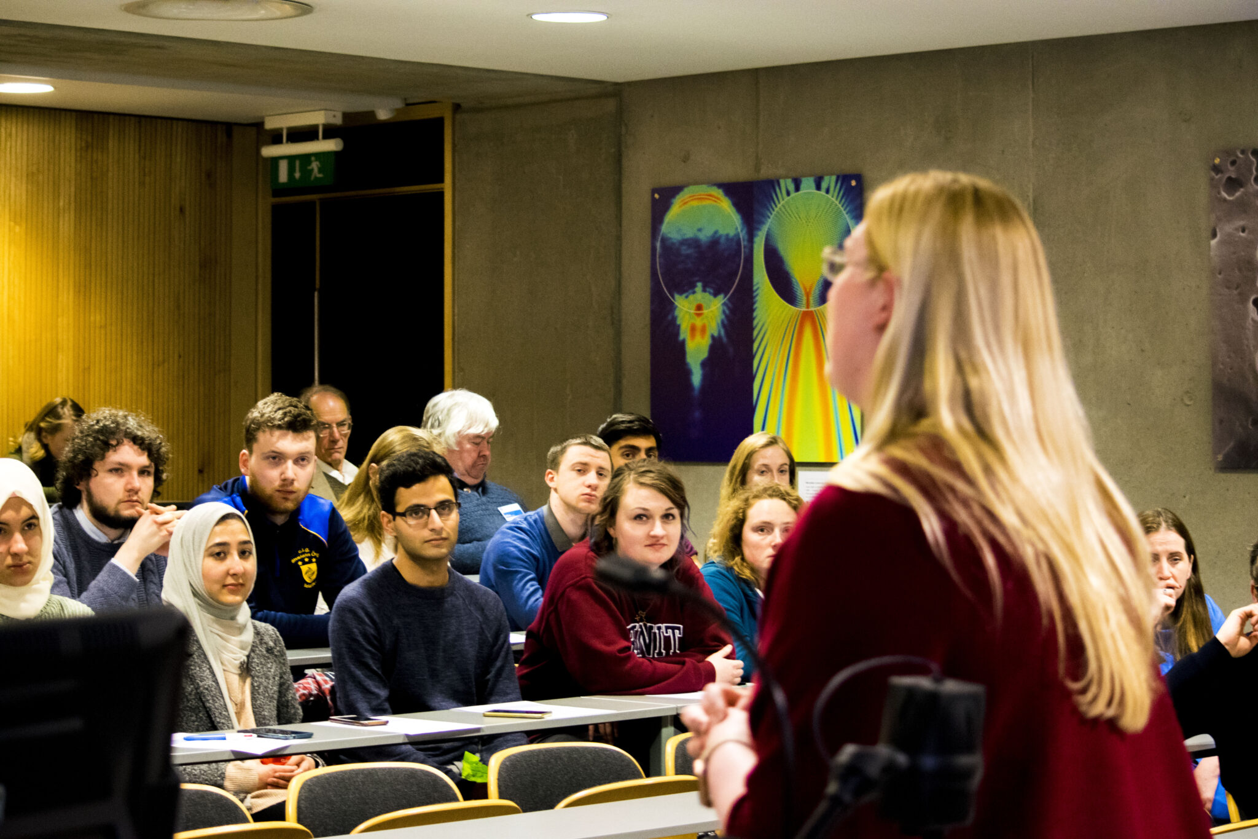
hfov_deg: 24.6
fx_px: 2882
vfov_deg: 16.6
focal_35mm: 82
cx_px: 629
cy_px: 420
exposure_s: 1/50
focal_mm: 55
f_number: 4.5
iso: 1600
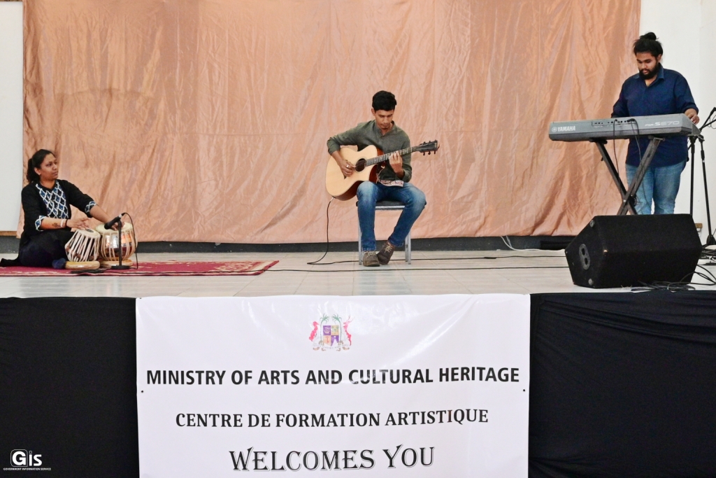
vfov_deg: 34.2
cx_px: 358
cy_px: 239
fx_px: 776
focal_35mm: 39
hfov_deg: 49.5
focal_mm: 26
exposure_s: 1/200
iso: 3200
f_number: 5.6
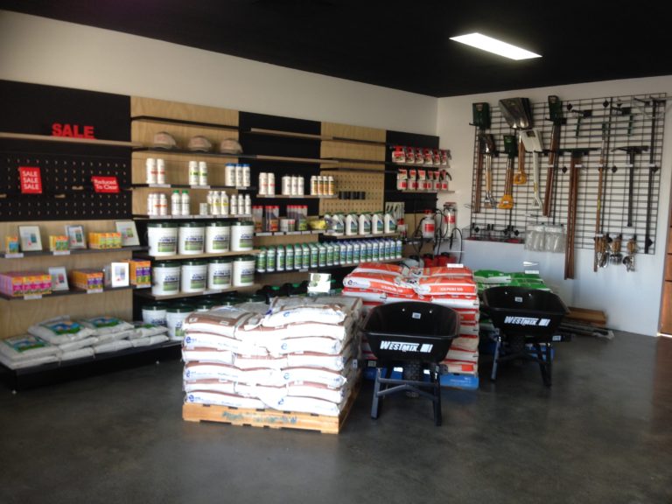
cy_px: 252
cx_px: 336
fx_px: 641
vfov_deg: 42.9
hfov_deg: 55.4
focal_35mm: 33
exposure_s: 1/20
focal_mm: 4.12
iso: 50
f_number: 2.4
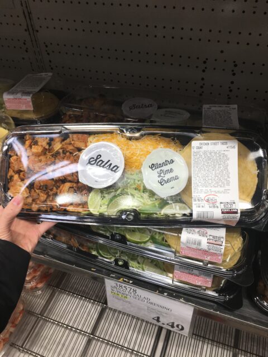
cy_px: 178
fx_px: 299
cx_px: 134
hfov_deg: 48.2
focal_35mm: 29
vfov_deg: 61.7
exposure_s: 1/60
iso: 32
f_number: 2.2
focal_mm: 4.15
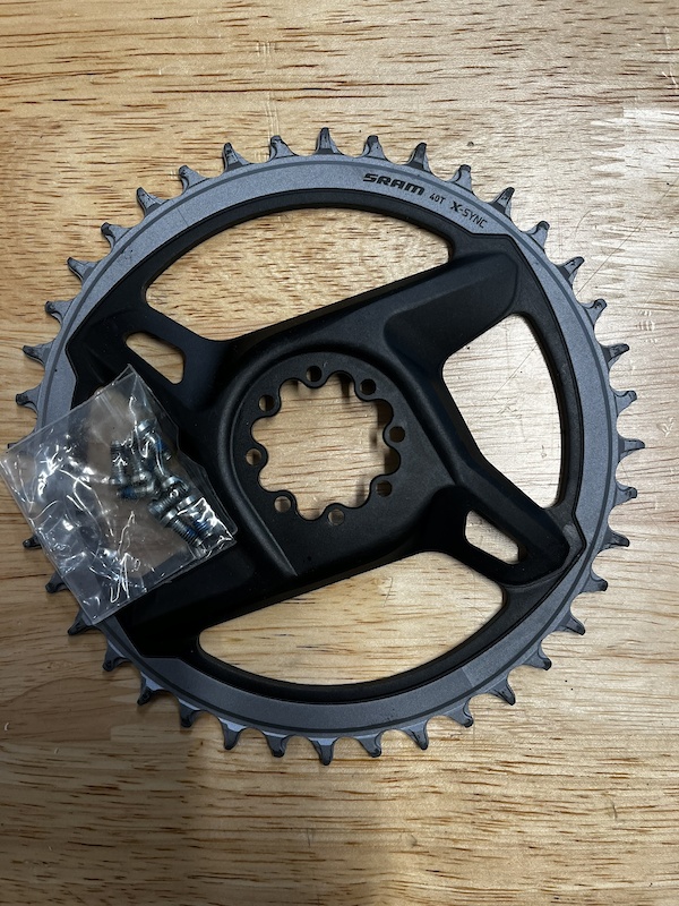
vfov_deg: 67.3
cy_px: 453
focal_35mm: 26
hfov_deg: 53.1
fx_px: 680
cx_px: 340
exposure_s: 1/120
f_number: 1.6
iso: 125
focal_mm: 5.1
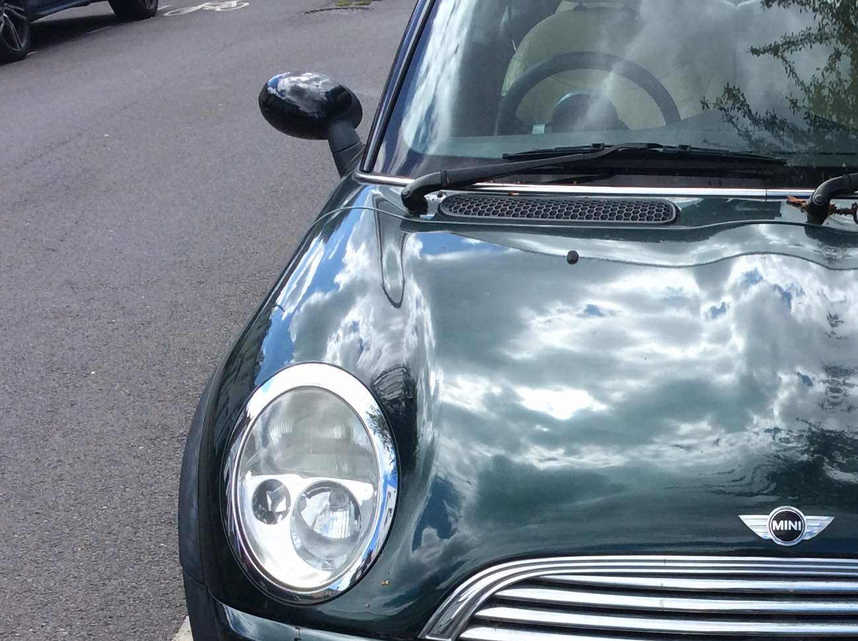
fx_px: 1584
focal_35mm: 64
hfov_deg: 29.5
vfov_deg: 22.5
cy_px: 526
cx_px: 709
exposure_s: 1/493
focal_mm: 3.3
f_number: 2.4
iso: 32
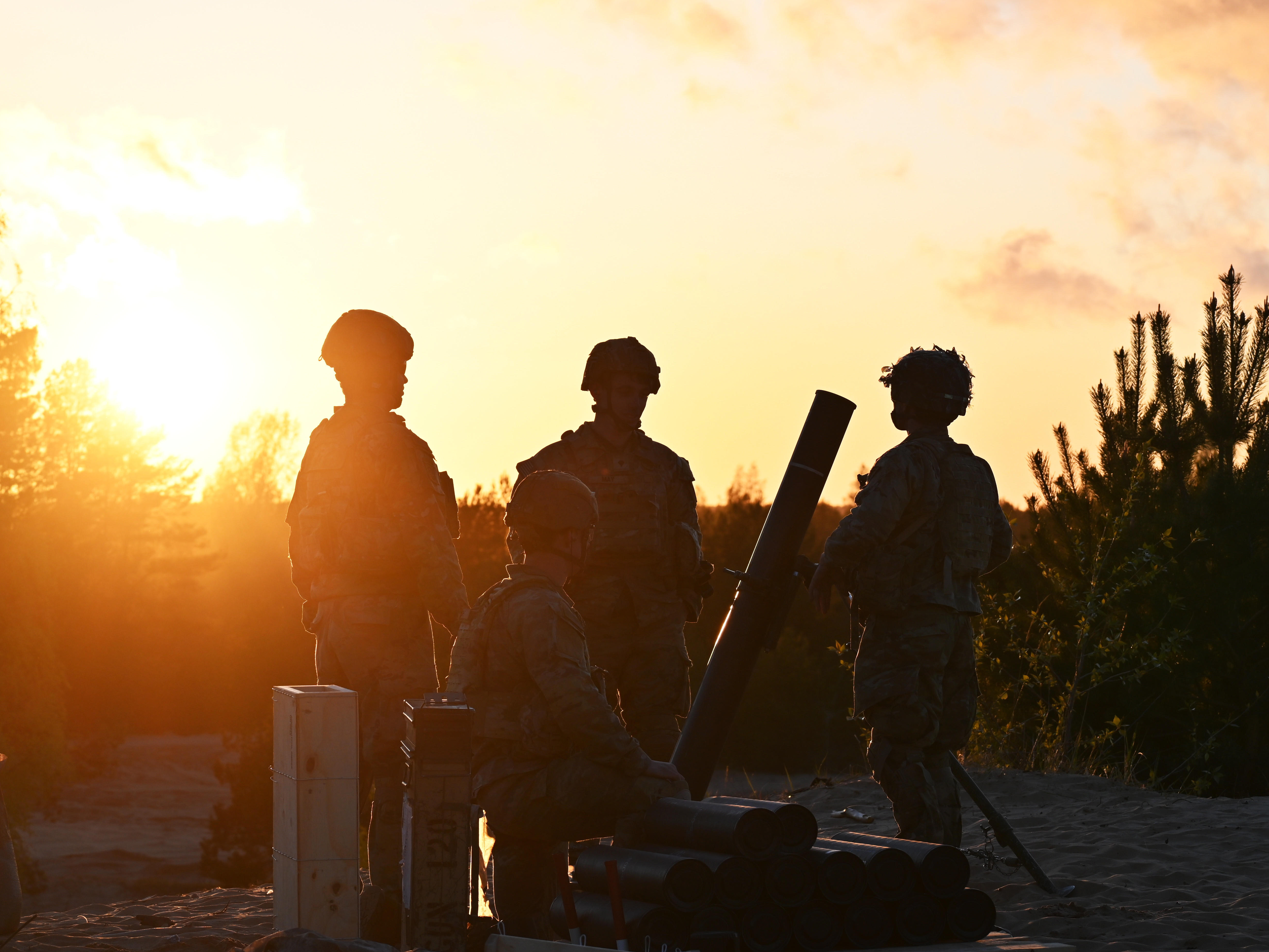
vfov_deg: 11.3
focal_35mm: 132
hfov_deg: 15.0
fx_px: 4822
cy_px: 476
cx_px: 686
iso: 100
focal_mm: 81
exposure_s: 1/320
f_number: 6.3
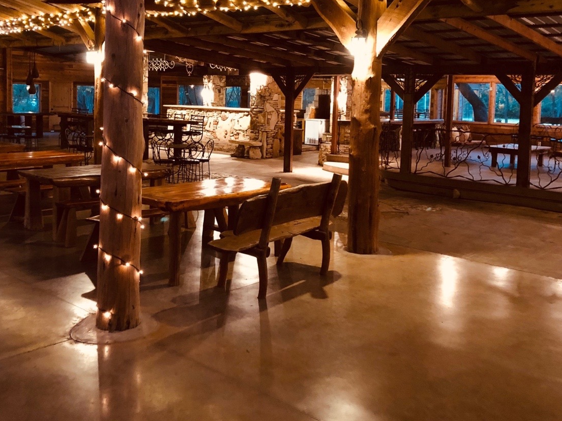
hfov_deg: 48.9
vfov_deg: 37.3
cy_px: 142
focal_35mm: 38
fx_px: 617
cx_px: 263
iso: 100
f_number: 1.8
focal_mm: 3.99
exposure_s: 1/4
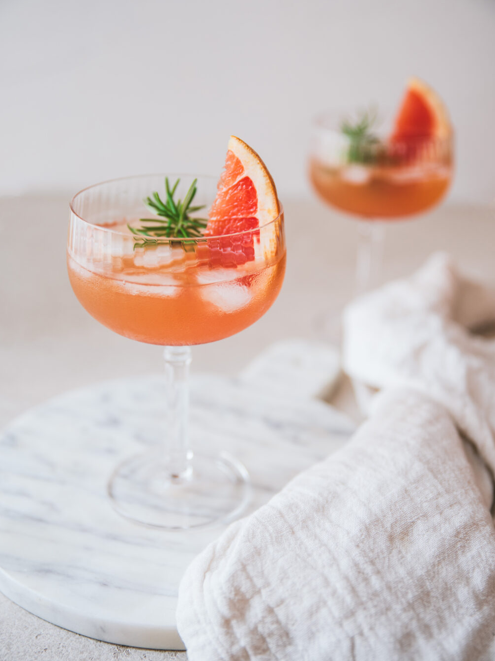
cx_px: 248
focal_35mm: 55
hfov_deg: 26.6
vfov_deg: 34.9
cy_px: 338
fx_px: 1049
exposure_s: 1/320
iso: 250
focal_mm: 50
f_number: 2.8
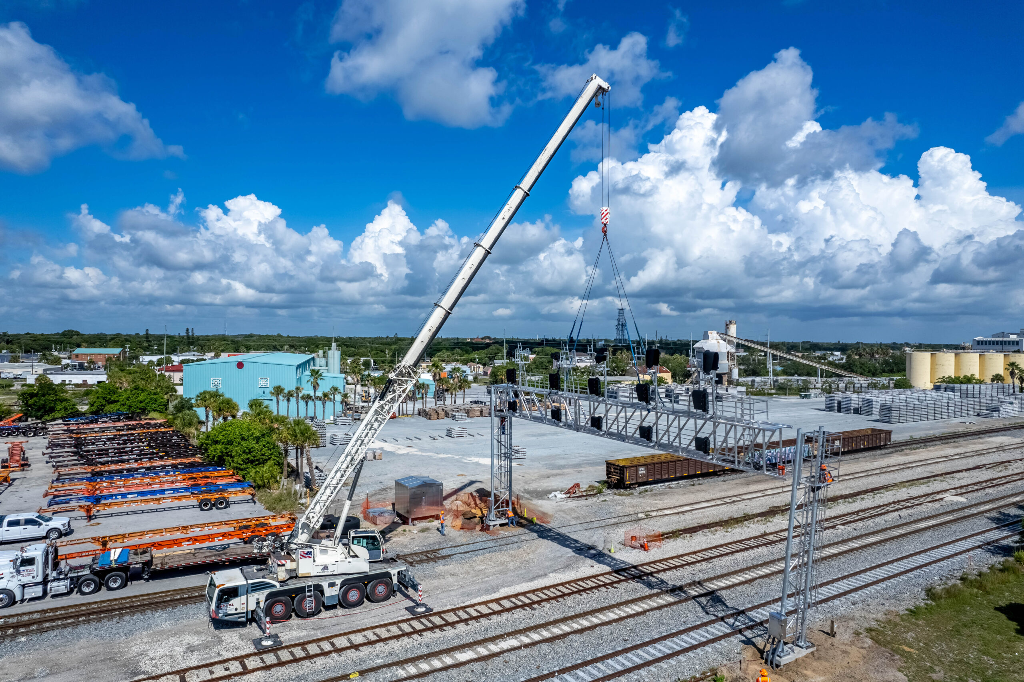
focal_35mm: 22
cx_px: 512
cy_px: 341
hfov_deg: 78.6
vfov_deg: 57.2
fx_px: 626
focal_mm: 8.38
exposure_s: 1/4000
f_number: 2.8
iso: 100
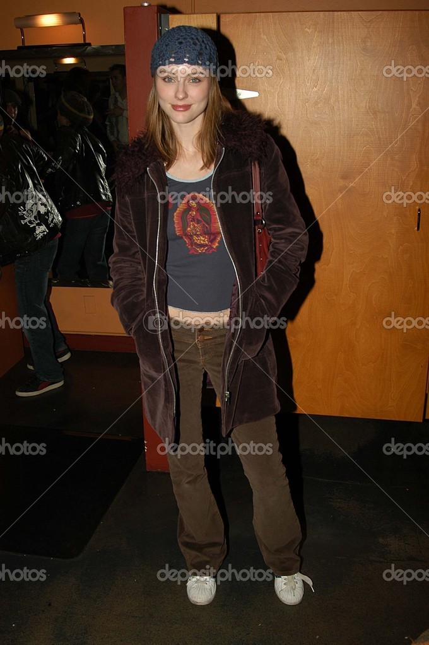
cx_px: 214
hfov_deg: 36.8
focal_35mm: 36
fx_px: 645
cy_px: 322
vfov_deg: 53.2
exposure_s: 1/200
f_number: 6.3
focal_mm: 24
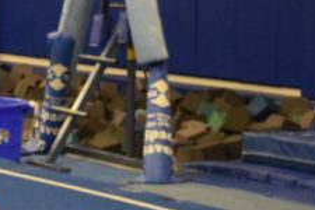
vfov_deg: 7.5
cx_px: -132
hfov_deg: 10.9
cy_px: 153
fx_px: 1601
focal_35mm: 183
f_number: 4.2
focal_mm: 28
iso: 3200
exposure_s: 1/160
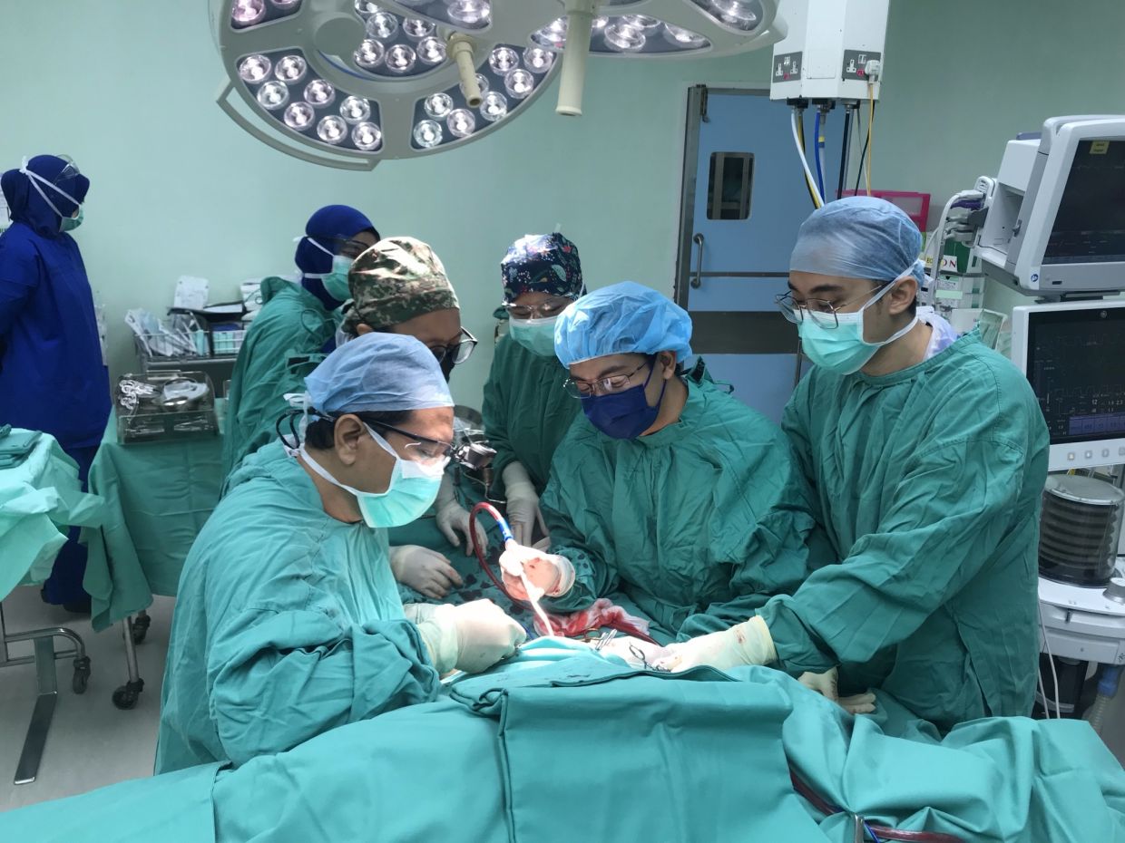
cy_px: 422
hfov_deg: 63.4
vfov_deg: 49.7
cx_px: 562
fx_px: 910
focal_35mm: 28
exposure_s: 1/100
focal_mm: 4
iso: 40
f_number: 1.8
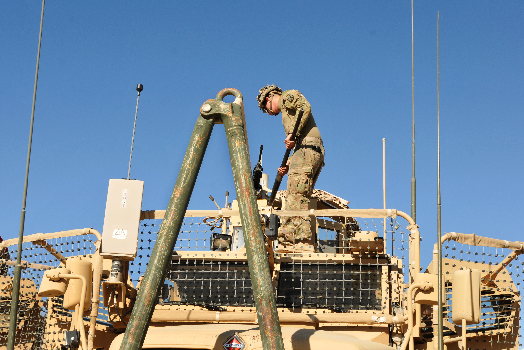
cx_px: 262
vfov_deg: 35.5
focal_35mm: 38
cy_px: 175
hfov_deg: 51.3
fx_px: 546
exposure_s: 1/500
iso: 250
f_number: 11
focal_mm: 25
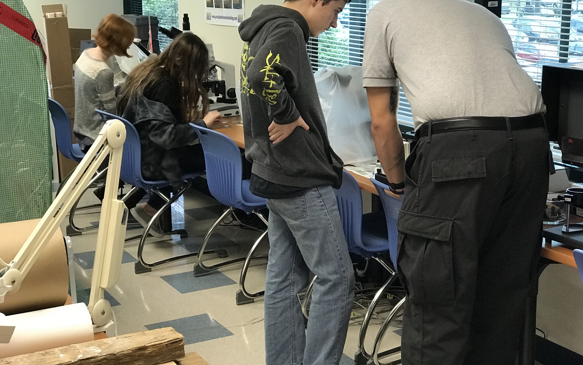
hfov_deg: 33.5
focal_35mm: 61
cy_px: 179
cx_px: 291
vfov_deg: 21.3
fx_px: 969
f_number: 2.8
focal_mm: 6.6
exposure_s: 1/60
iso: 200
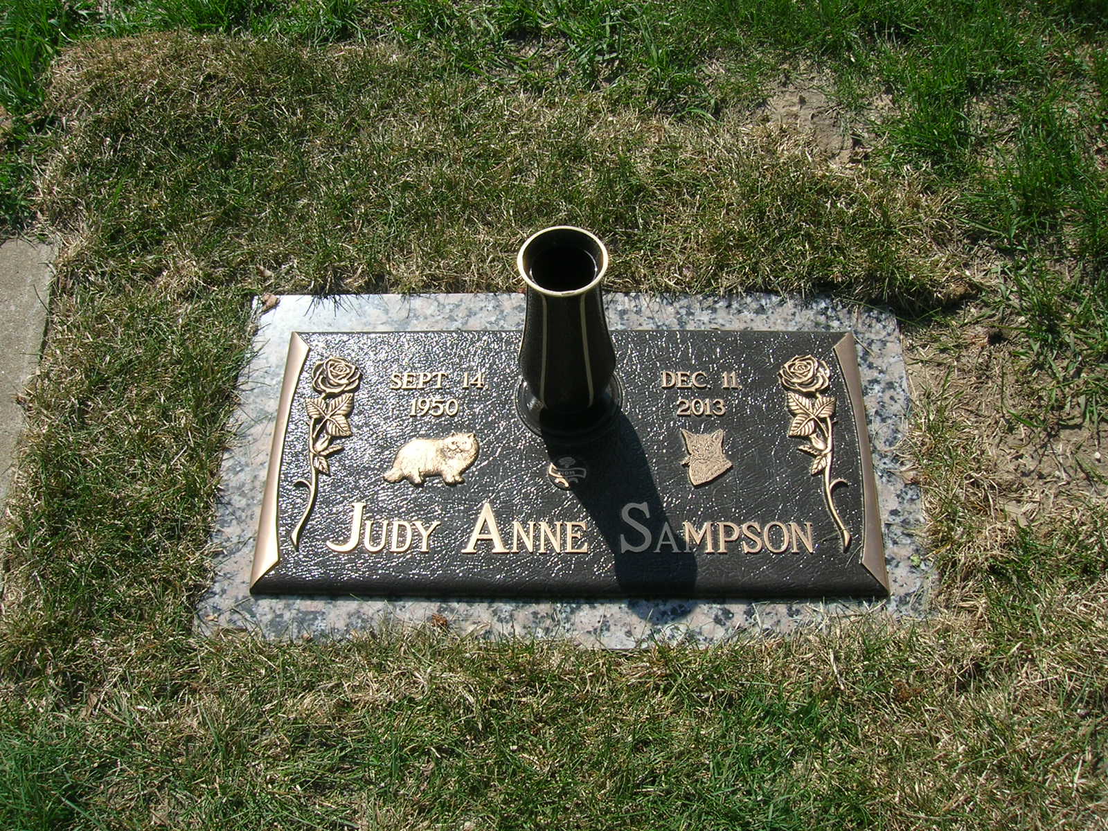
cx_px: 554
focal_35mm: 34
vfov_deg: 41.8
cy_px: 416
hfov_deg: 54.0
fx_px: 1088
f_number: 4.9
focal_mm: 5.7
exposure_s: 1/474
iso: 50
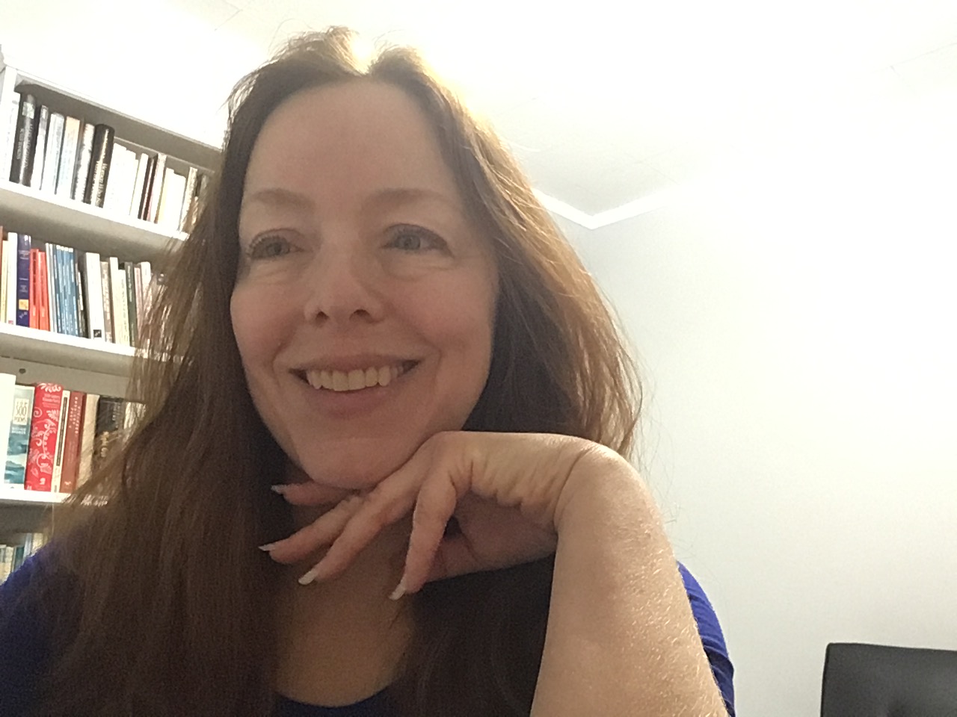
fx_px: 857
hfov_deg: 58.4
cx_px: 478
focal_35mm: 31
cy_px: 358
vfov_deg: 45.4
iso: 400
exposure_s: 1/30
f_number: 2.4
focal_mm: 2.15
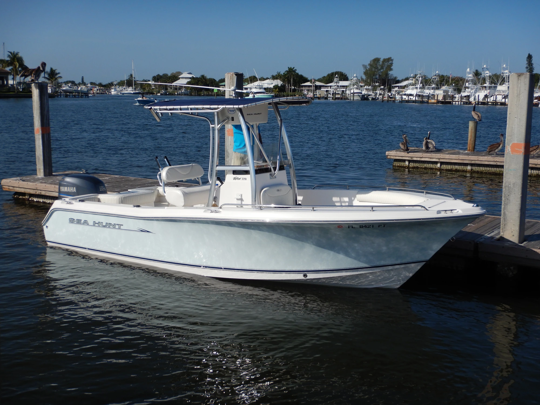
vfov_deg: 32.9
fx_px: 686
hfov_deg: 42.9
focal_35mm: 44
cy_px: 202
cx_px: 270
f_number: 8.5
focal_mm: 7.8
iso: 125
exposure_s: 1/500
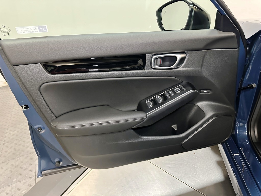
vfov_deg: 56.8
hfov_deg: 71.6
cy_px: 98
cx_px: 130
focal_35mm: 24
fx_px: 181
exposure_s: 1/40
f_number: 1.78
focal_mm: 6.86
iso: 640
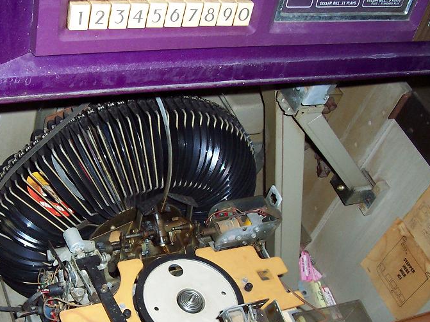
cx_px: 138
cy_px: 239
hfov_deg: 34.0
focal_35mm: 56
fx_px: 696
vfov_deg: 25.8
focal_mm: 5.6
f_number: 2.8
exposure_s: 1/60
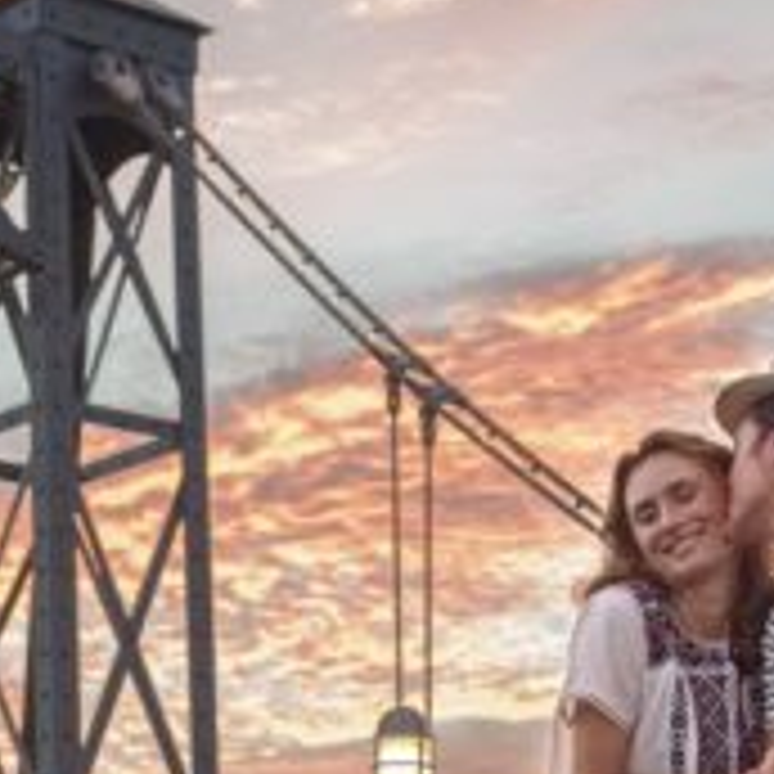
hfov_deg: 13.0
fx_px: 3365
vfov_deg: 13.0
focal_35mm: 133
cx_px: 86
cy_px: 765
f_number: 4
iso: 1600
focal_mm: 35
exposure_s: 1/200
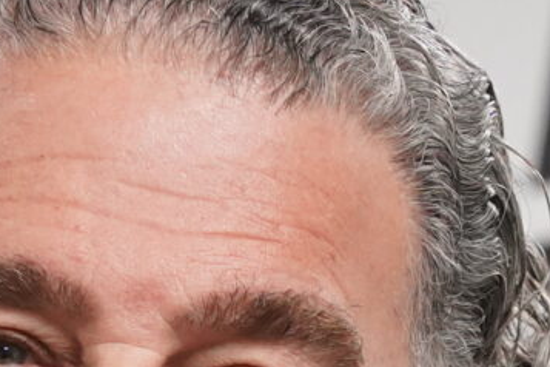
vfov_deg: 2.6
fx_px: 8005
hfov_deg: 3.9
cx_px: 507
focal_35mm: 524
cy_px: 980
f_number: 5
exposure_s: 1/250
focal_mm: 73
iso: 4000
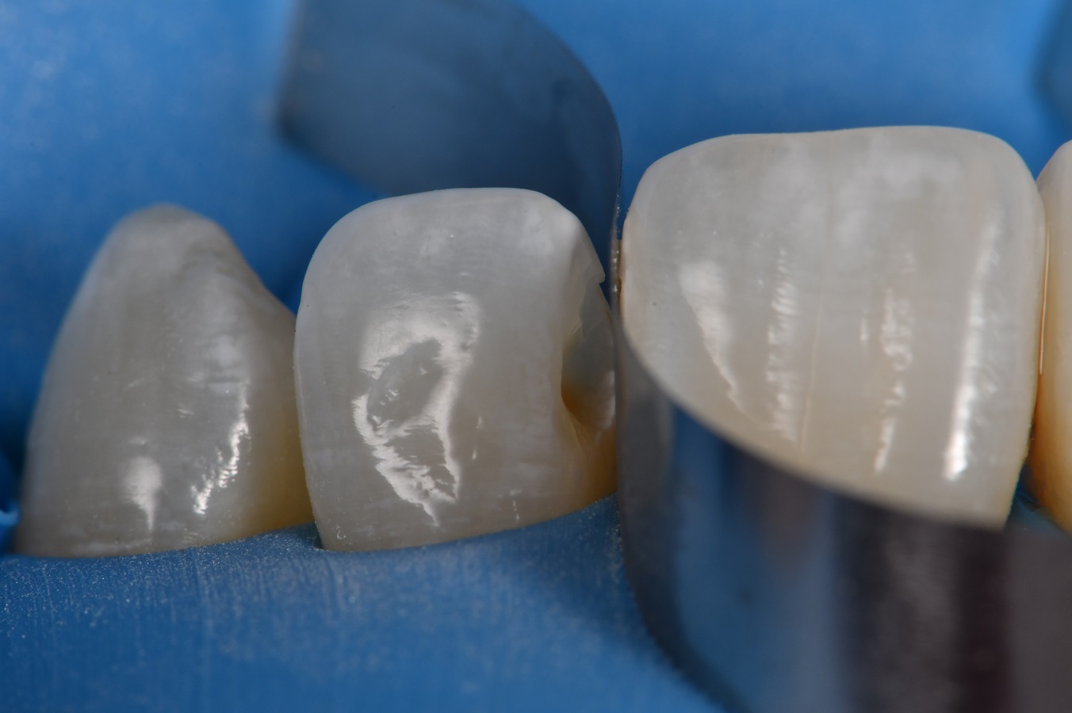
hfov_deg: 13.1
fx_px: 4673
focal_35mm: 157
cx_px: 536
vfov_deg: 8.7
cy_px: 356
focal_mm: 105
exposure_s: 1/160
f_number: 32
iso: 200
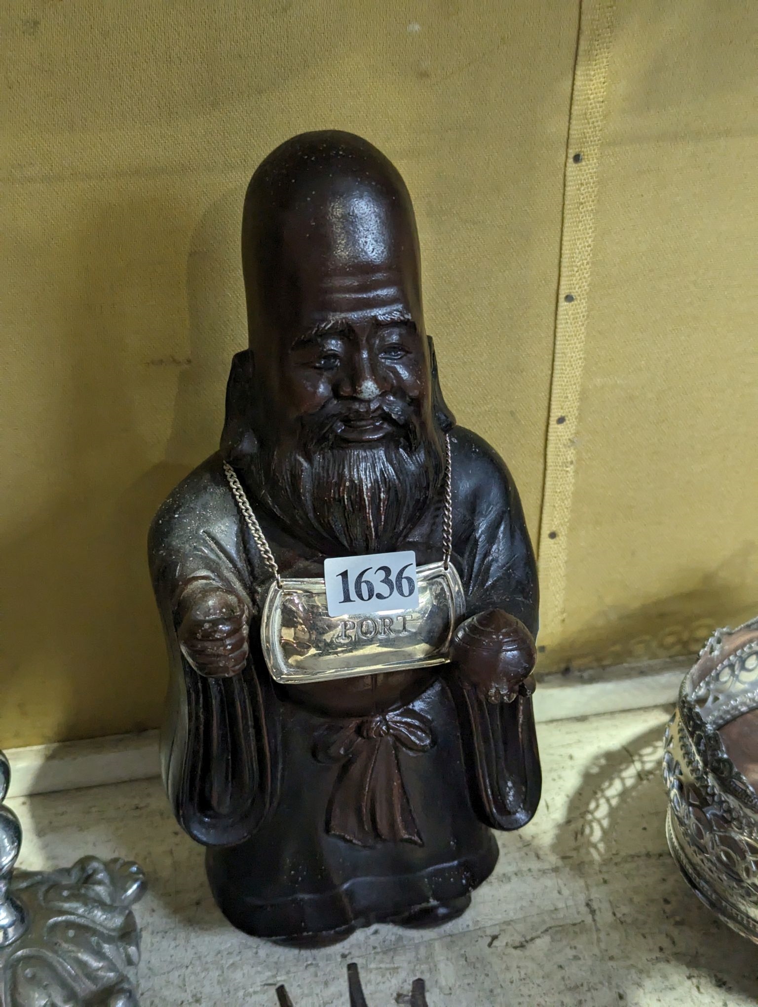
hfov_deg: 30.3
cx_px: 379
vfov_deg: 39.6
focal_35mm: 48
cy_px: 504
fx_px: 1398
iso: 511
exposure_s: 1/99.9
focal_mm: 6.81
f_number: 1.85
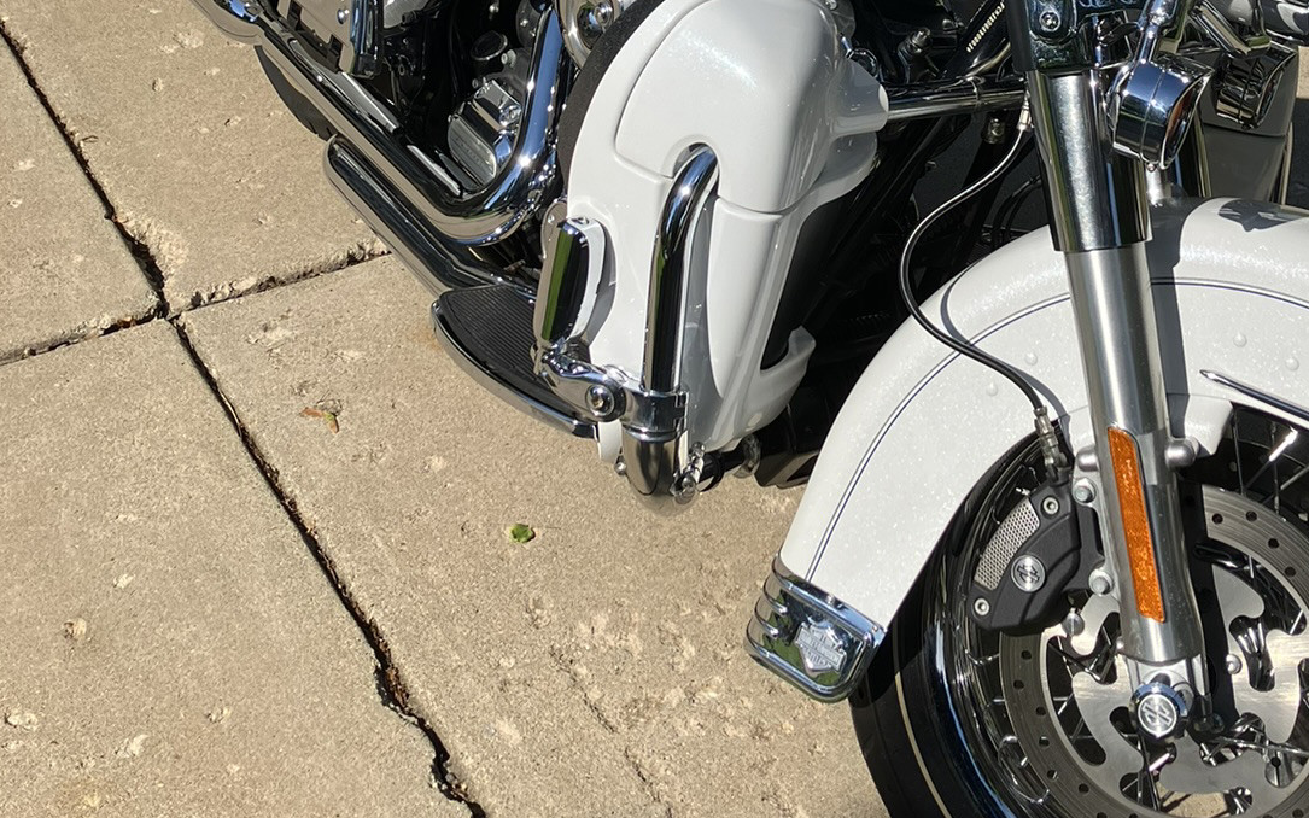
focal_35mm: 56
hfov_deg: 35.8
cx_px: 895
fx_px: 1998
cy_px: -87
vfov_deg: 21.9
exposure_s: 1/3472
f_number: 1.8
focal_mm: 3.99
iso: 32
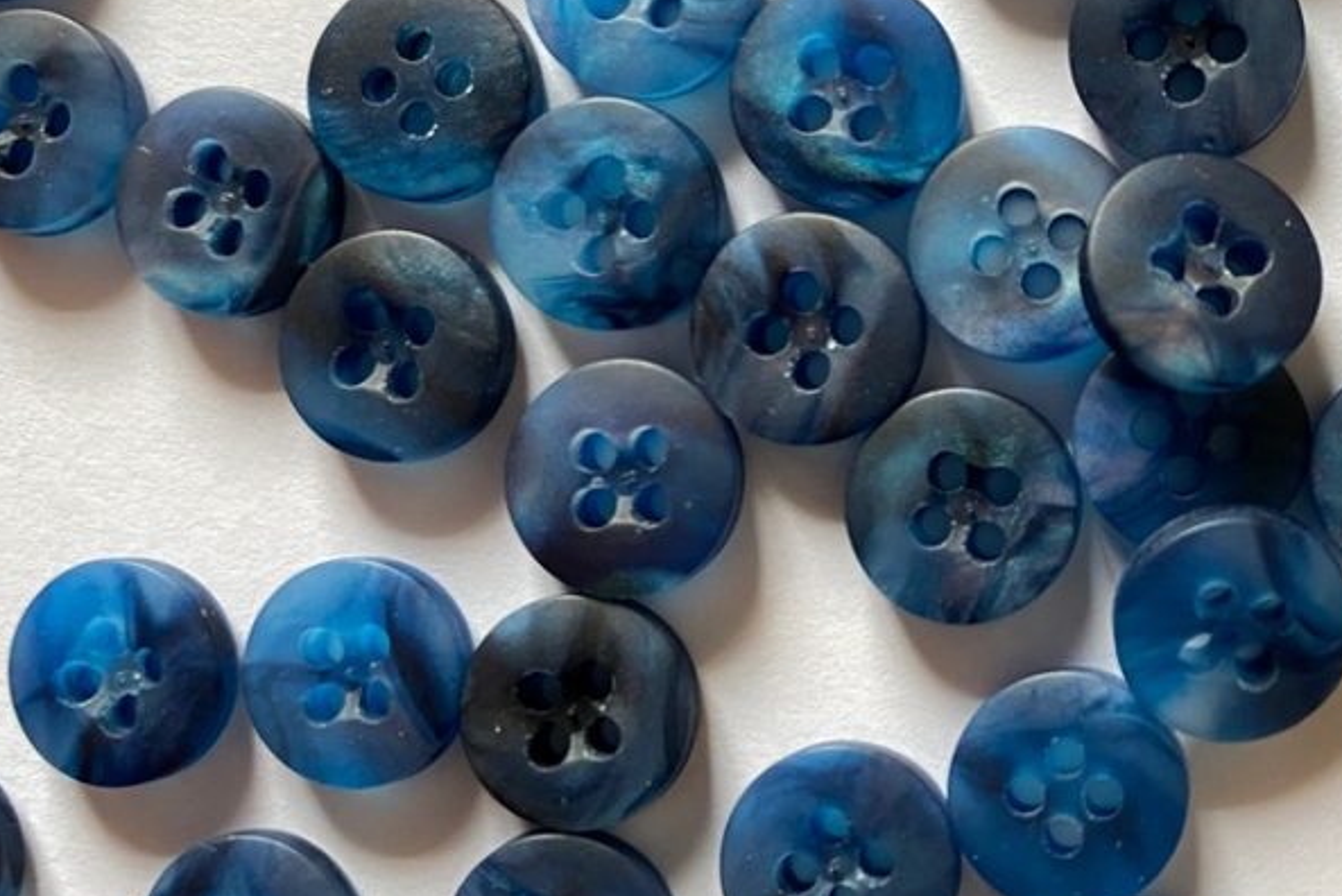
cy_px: 274
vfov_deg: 37.3
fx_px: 1305
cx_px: 797
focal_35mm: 35
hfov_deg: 54.1
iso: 125
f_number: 1.8
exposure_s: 1/60
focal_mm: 4.25
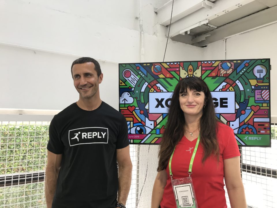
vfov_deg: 49.7
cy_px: 104
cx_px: 138
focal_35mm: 28
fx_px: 224
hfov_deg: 63.4
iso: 25
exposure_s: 1/75
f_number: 1.8
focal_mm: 3.99
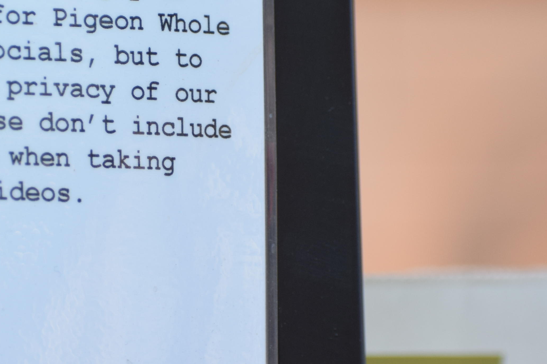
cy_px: 243
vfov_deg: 3.1
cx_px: 120
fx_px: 6700
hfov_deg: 4.7
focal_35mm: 441
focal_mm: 122
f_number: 4.8
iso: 320
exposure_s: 1/100
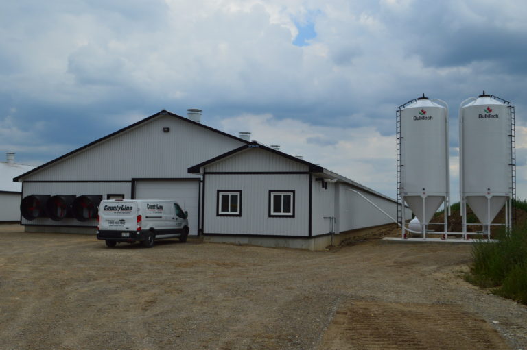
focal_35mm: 36
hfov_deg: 53.2
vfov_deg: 36.8
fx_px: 527
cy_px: 175
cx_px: 264
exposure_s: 1/500
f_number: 11
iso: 400
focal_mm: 24
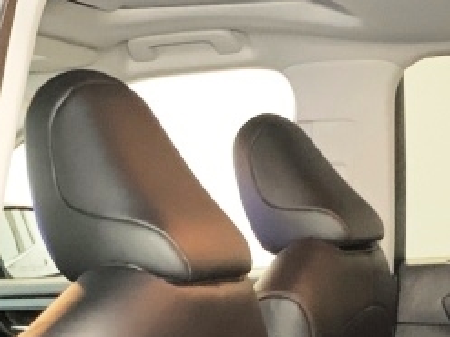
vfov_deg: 12.9
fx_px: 1403
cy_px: 521
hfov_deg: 18.2
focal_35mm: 108
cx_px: 304
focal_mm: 4.25
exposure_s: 1/20
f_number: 1.8
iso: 640
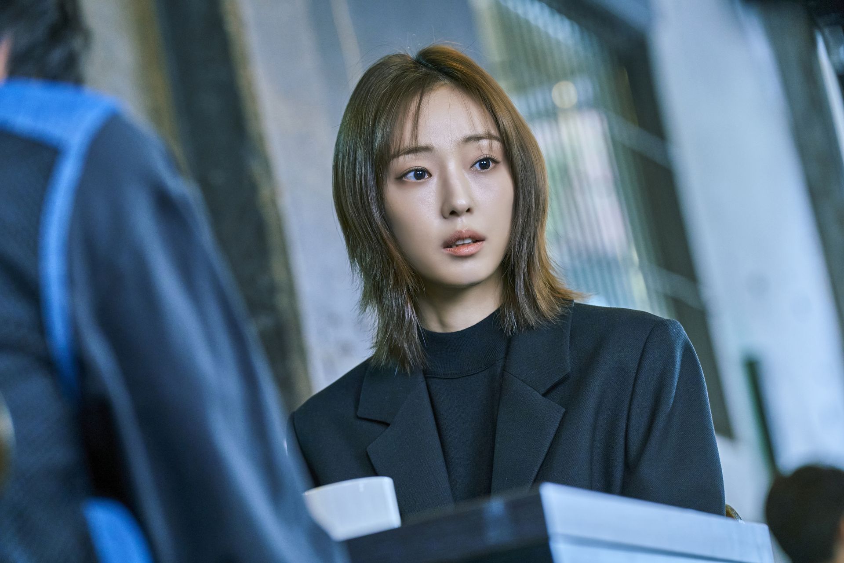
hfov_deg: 13.9
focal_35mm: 148
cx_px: 422
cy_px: 282
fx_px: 3470
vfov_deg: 9.3
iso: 3200
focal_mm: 148
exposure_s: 1/125
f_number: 4
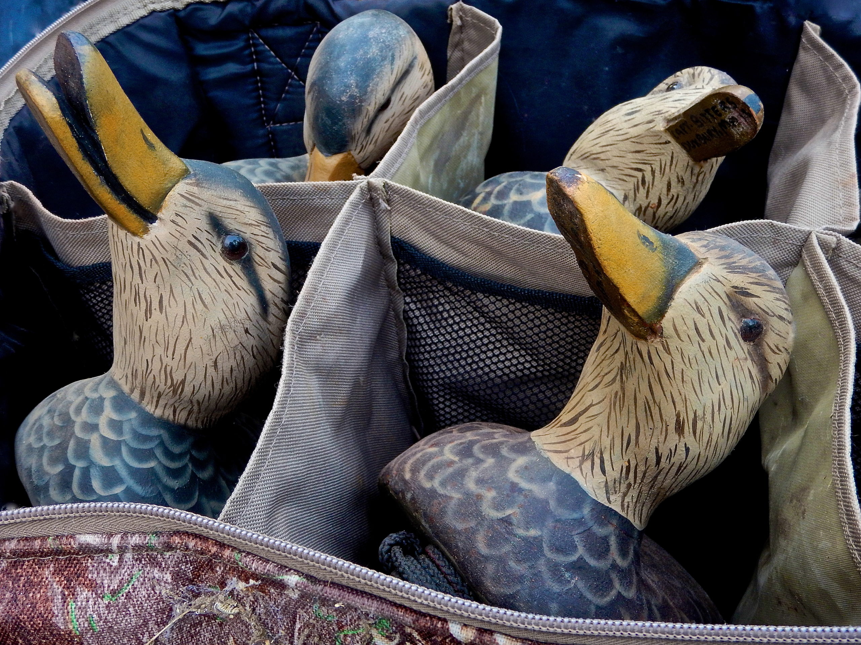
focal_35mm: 40
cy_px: 322
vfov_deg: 36.0
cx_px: 430
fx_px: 995
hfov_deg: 46.8
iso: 180
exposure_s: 1/30
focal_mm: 7.2
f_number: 4.2
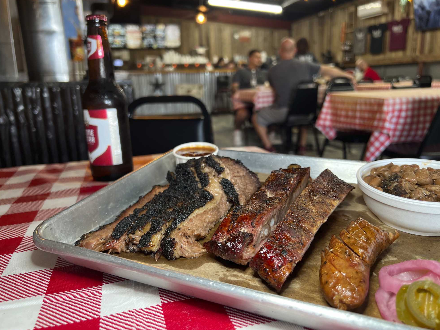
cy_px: 161
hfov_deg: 65.3
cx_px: 219
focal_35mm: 27
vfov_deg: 51.4
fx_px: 343
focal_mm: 5.7
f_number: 1.5
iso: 100
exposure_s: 1/60
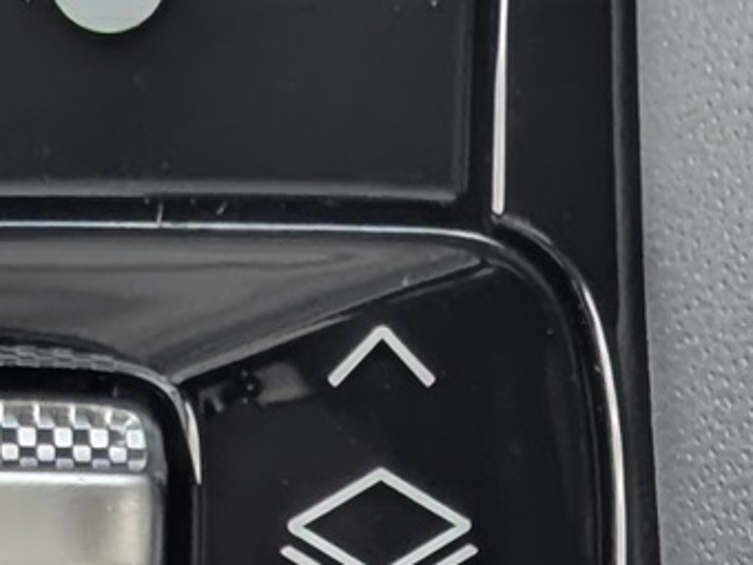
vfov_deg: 4.1
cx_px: 348
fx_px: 7853
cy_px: 1061
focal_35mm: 361
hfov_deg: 5.5
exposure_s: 1/367
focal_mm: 6.81
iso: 47
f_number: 1.85
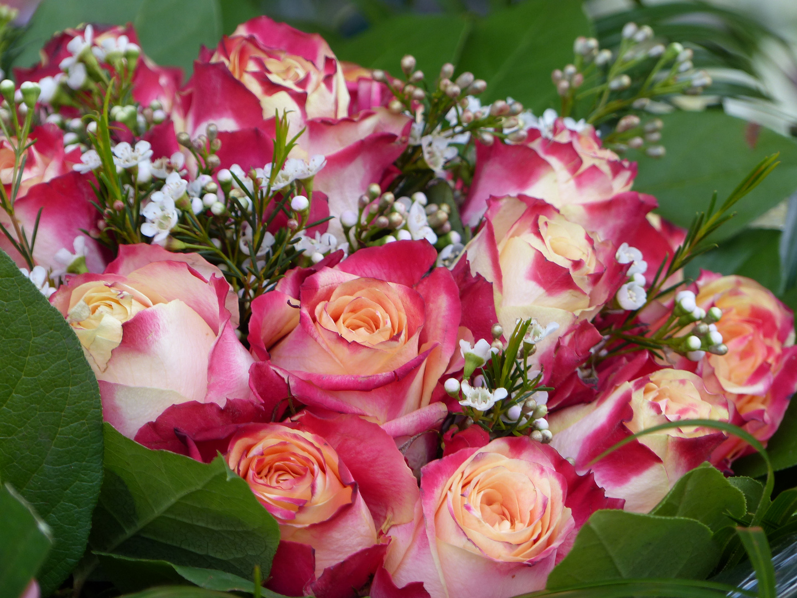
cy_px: 299
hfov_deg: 4.9
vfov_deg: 3.7
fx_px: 9348
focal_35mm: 406
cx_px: 398
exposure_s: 1/125
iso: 100
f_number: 3.2
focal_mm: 73
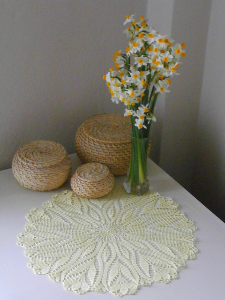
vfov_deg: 28.6
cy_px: 150
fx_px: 589
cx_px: 112
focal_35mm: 68
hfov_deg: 21.6
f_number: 4.7
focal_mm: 12.1
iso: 1250
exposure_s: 1/15
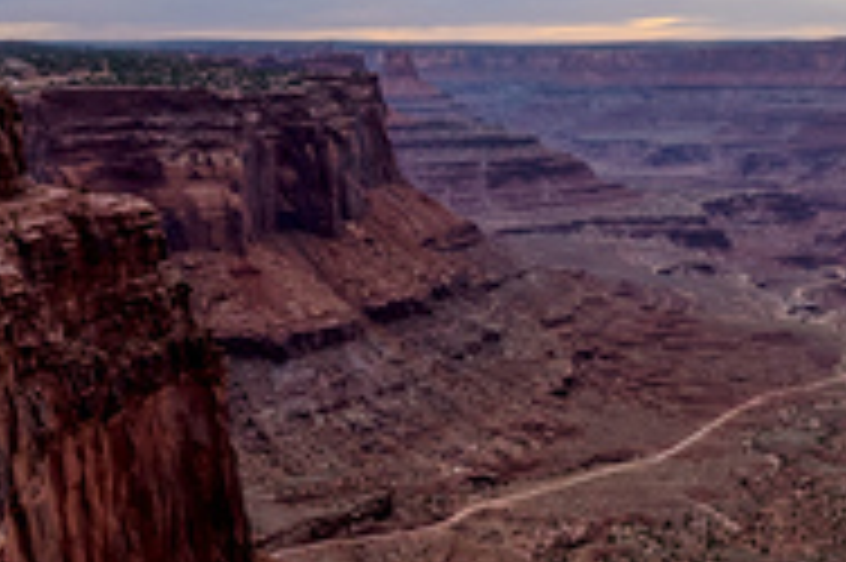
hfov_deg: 29.8
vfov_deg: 20.3
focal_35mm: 67
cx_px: 580
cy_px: 310
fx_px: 1573
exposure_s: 1/13
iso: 100
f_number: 16
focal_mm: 14
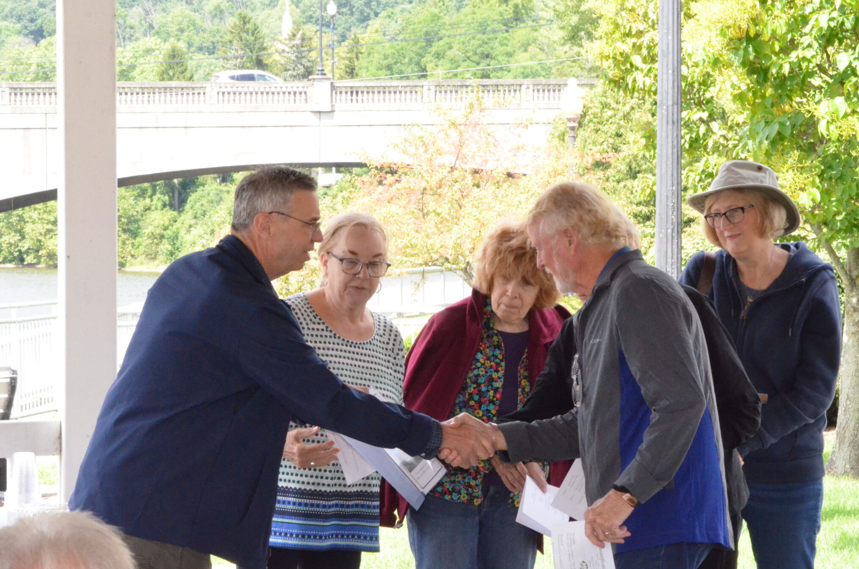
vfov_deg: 9.2
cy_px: 338
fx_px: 3524
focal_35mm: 148
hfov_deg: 13.9
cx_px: 387
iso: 5000
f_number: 25
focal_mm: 78
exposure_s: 1/250
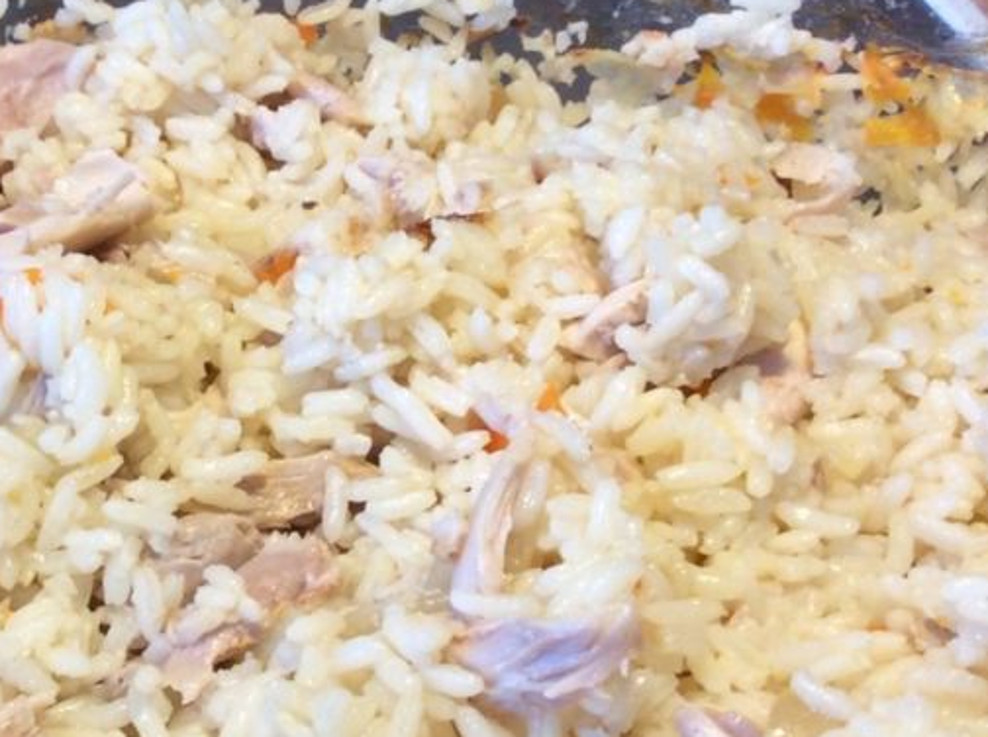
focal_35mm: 65
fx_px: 1852
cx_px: 171
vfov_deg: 22.5
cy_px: 457
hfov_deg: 29.1
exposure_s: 1/25
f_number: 2.4
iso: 50
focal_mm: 3.3
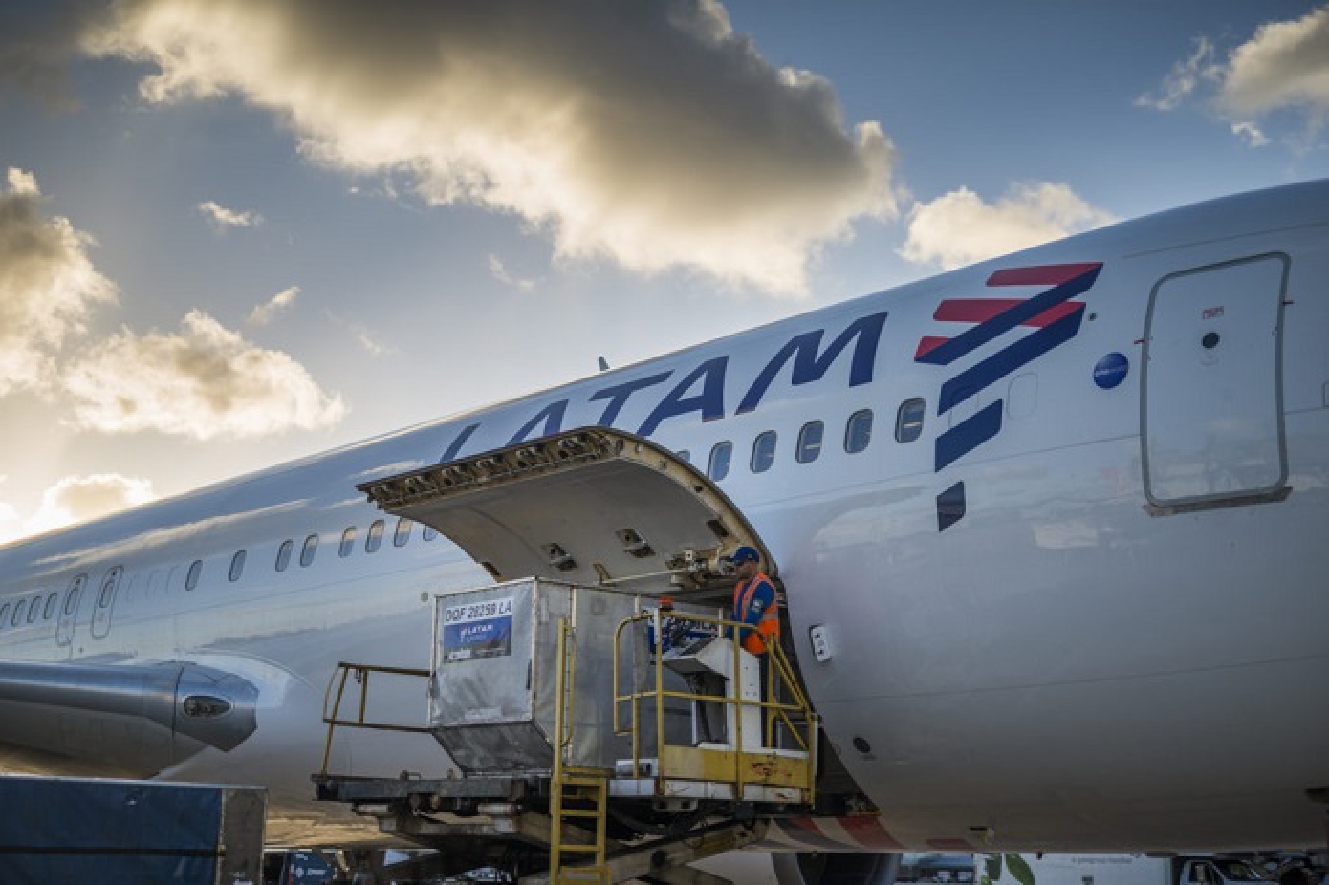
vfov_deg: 27.0
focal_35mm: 50
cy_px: 442
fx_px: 1845
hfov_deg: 39.6
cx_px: 664
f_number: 1.4
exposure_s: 1/6400
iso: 100
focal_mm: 50
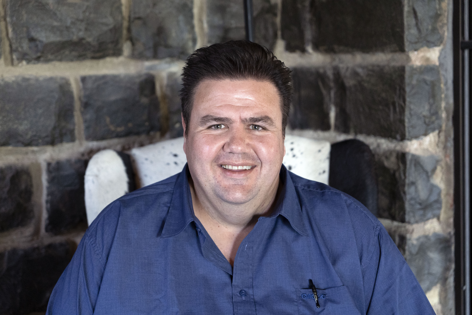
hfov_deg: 32.4
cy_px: 158
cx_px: 236
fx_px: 813
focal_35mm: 62
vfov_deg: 21.9
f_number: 4
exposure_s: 1/160
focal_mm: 62
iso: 5000
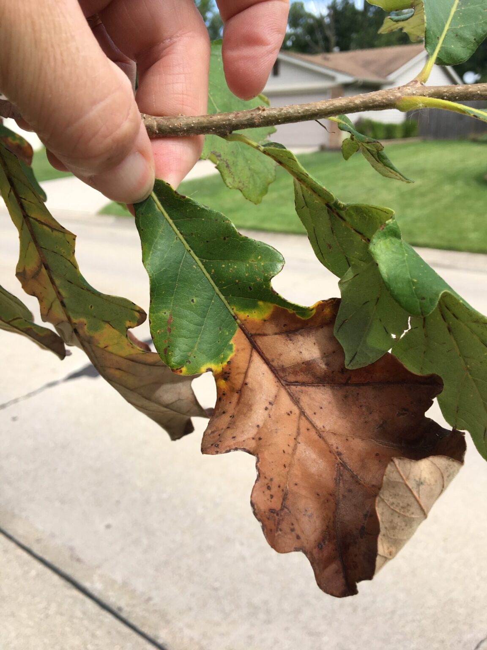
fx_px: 544
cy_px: 325
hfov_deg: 48.2
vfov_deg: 61.7
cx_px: 244
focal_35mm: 29
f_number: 2.2
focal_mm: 4.15
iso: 25
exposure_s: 1/663
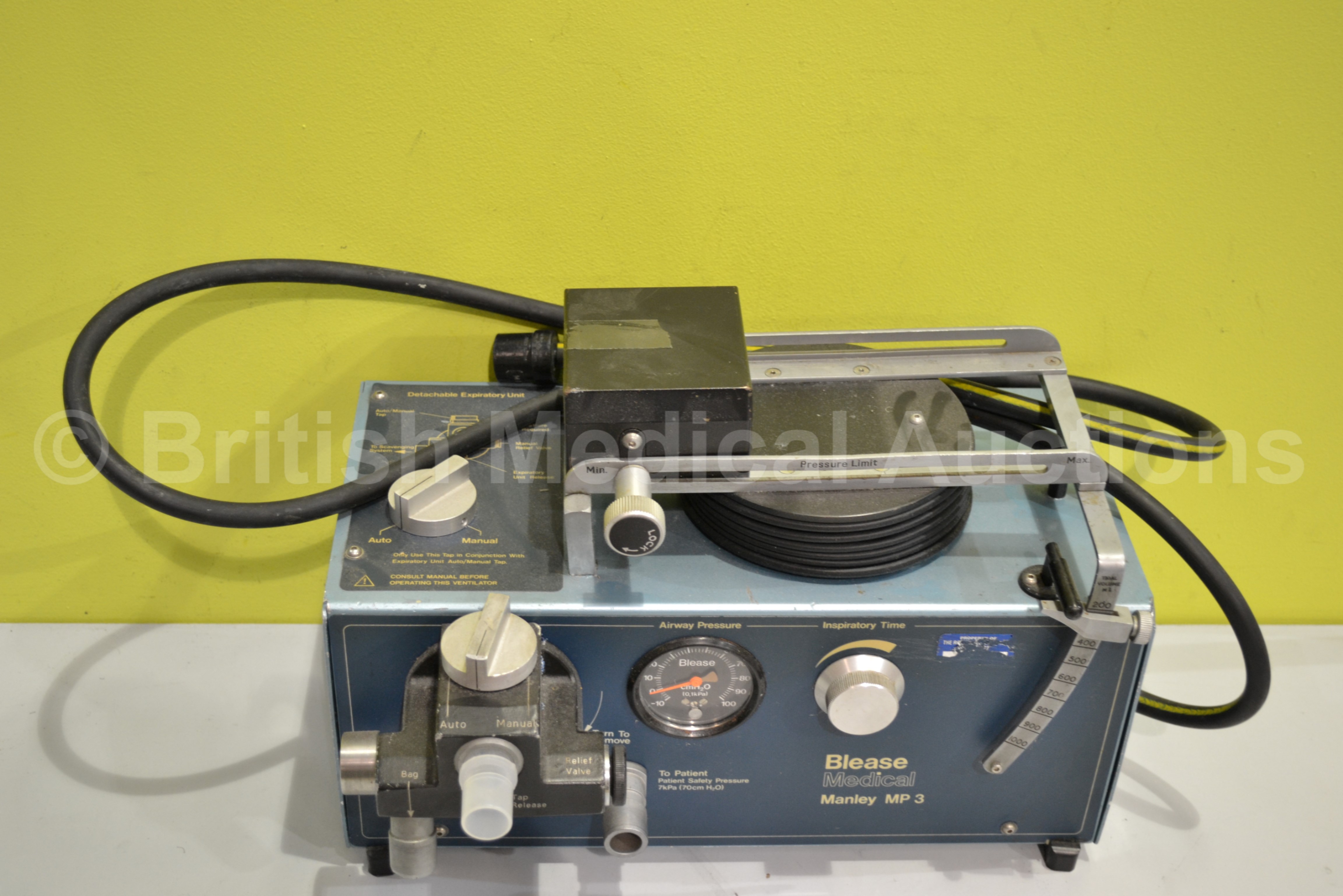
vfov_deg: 28.1
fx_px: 1791
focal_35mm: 48
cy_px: 448
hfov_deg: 41.1
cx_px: 672
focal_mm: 32
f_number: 4.8
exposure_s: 1/15
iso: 640
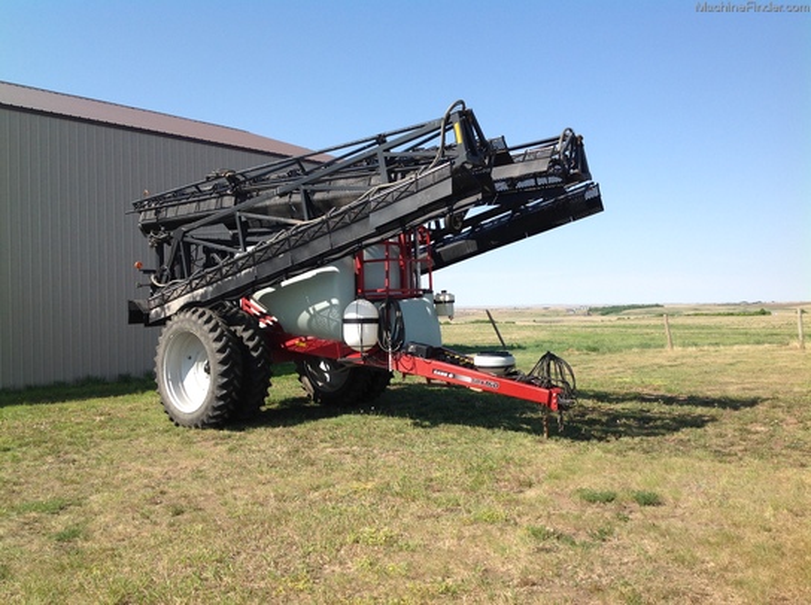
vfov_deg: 40.6
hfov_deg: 52.7
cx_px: 406
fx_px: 819
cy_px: 302
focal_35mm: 35
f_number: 2.4
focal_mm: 4.28
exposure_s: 1/1439
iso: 50
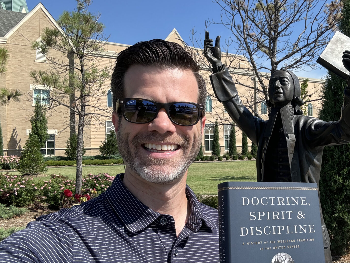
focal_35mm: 33
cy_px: 139
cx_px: 244
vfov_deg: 42.9
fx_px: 334
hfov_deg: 53.8
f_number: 1.9
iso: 25
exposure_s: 1/1058
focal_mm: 2.69
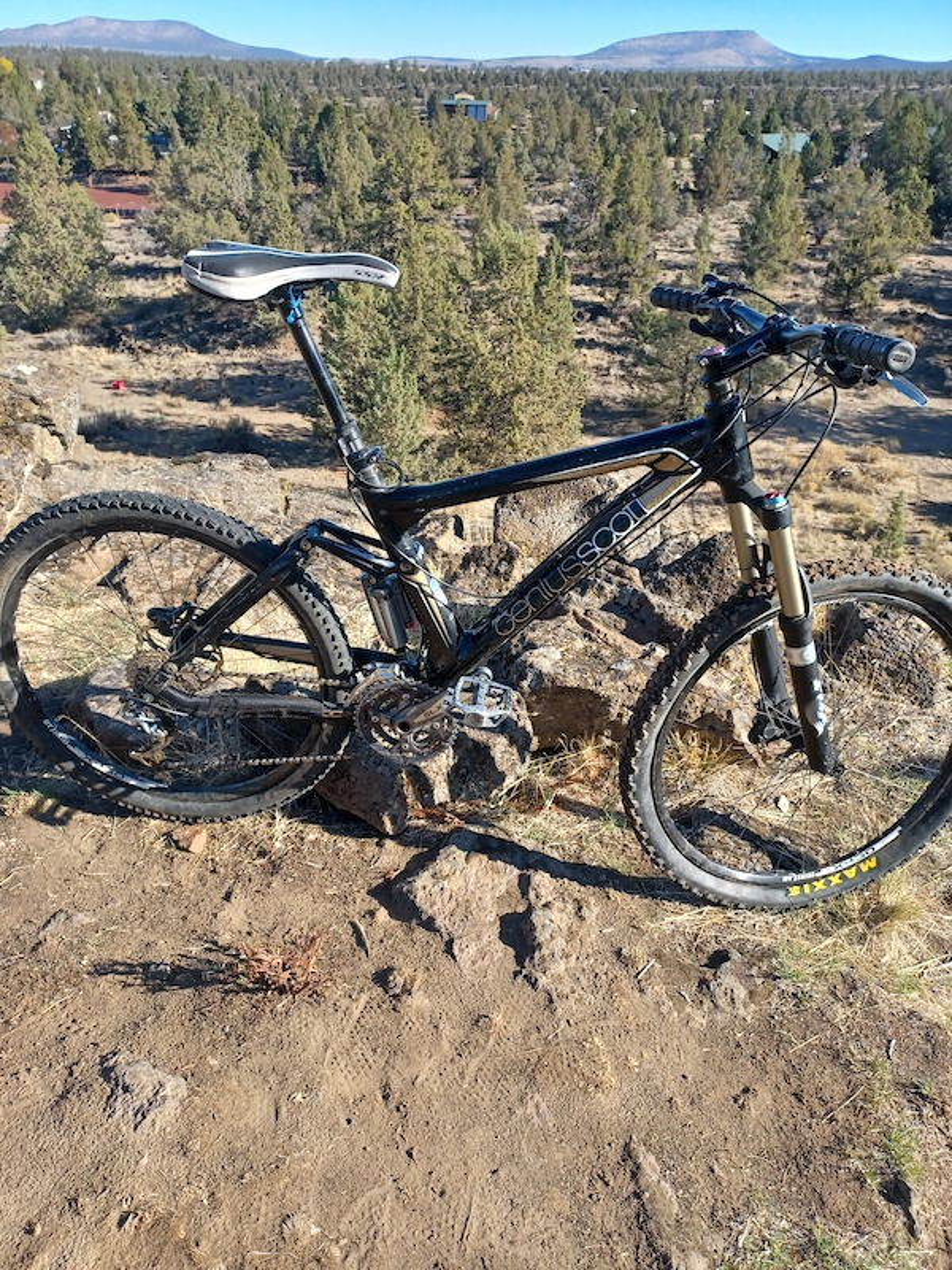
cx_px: 476
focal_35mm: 25
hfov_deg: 54.9
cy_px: 635
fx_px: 917
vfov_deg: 69.4
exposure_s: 1/183
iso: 32
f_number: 1.8
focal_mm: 4.6
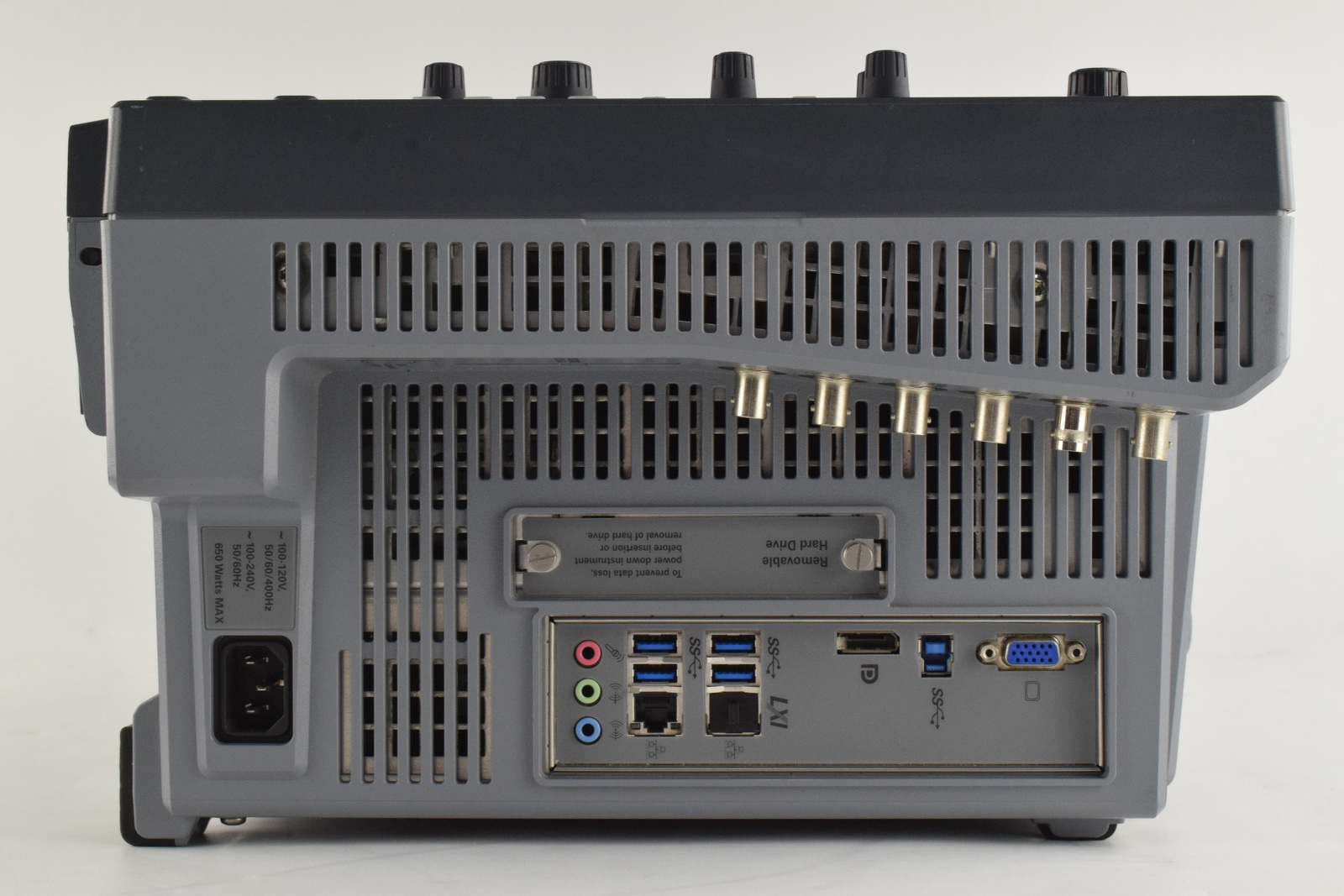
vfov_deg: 21.6
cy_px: 448
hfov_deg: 31.9
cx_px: 672
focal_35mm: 63
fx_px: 2352
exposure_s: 1/60
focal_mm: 42
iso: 1600
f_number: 18
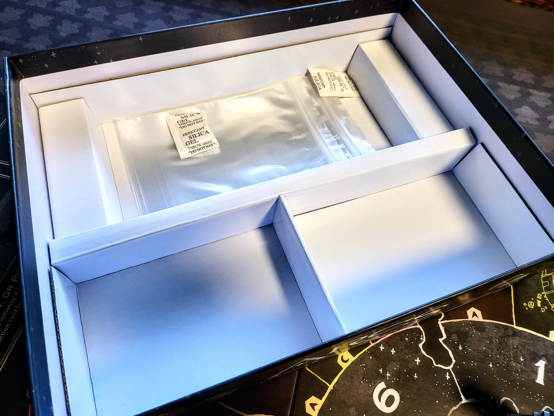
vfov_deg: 56.8
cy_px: 208
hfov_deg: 71.6
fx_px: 384
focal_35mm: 24
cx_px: 277
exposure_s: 1/100
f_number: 1.8
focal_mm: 5
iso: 160
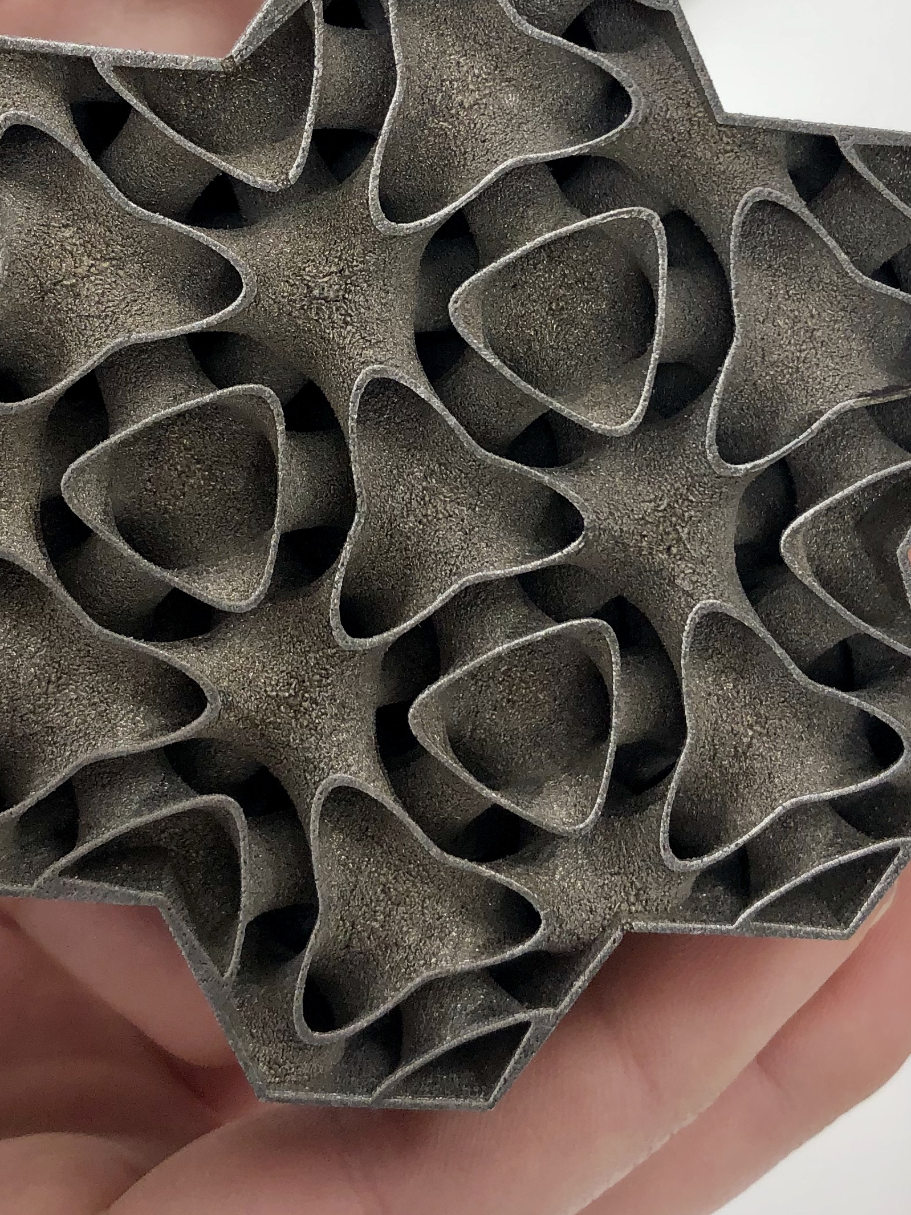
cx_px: 417
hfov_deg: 27.5
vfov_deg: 35.8
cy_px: 402
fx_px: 1859
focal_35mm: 53
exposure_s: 1/120
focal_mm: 3.99
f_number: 1.8
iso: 64
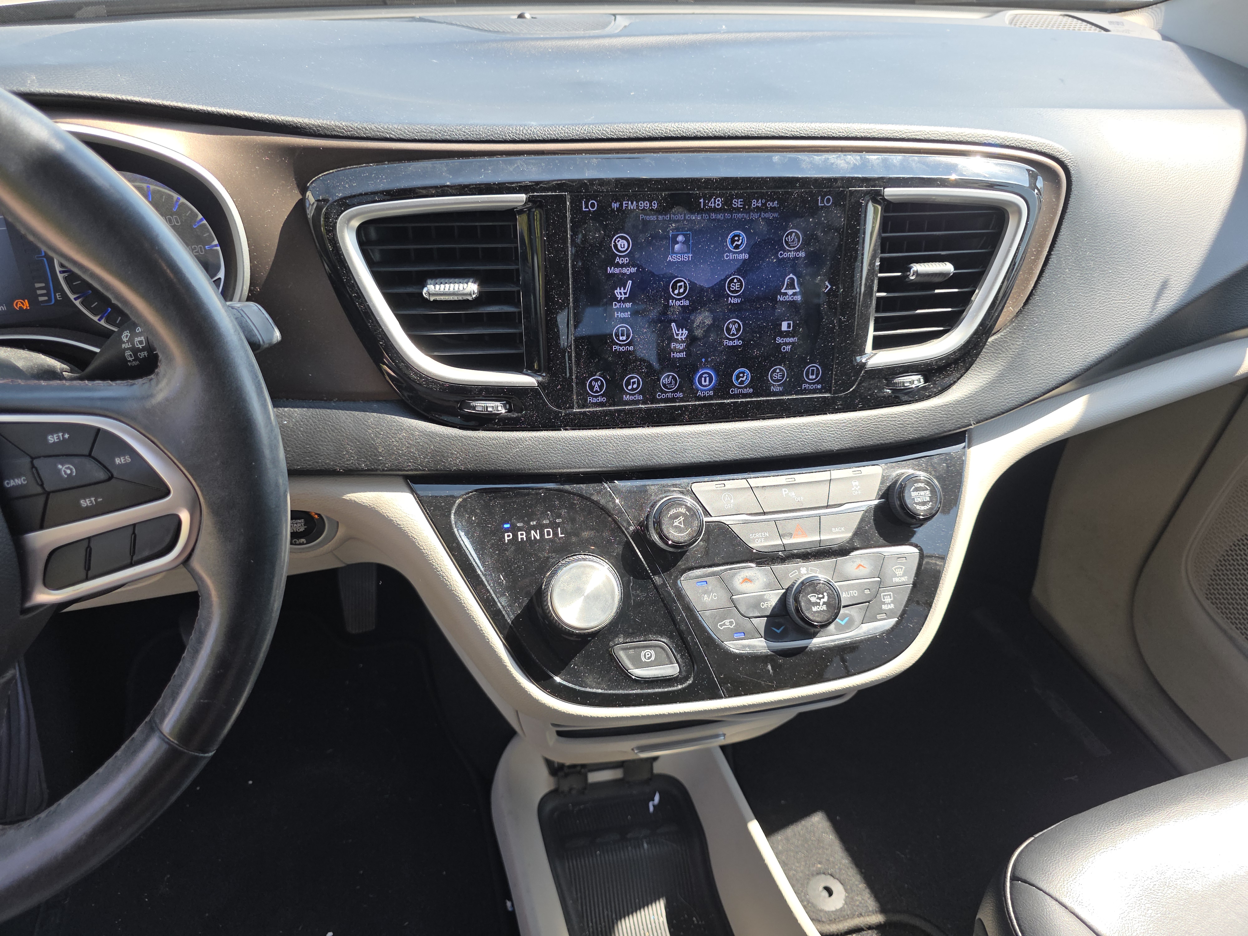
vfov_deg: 58.9
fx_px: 829
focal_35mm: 23
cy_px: 468
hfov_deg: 73.9
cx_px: 624
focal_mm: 6.3
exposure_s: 1/359
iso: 32
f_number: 1.7
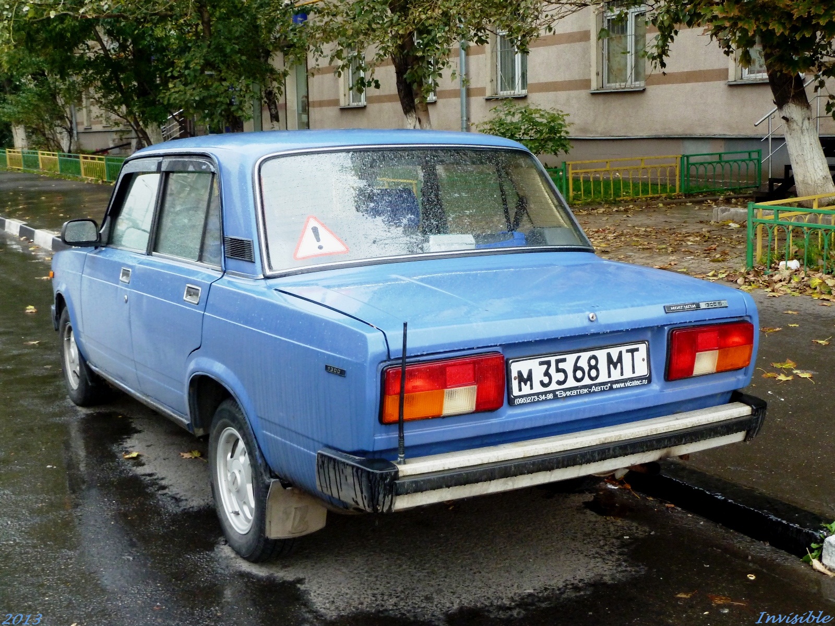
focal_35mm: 44
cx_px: 418
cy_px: 313
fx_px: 1061
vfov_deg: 32.9
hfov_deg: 42.9
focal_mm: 7.3
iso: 250
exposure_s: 1/30
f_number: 3.7
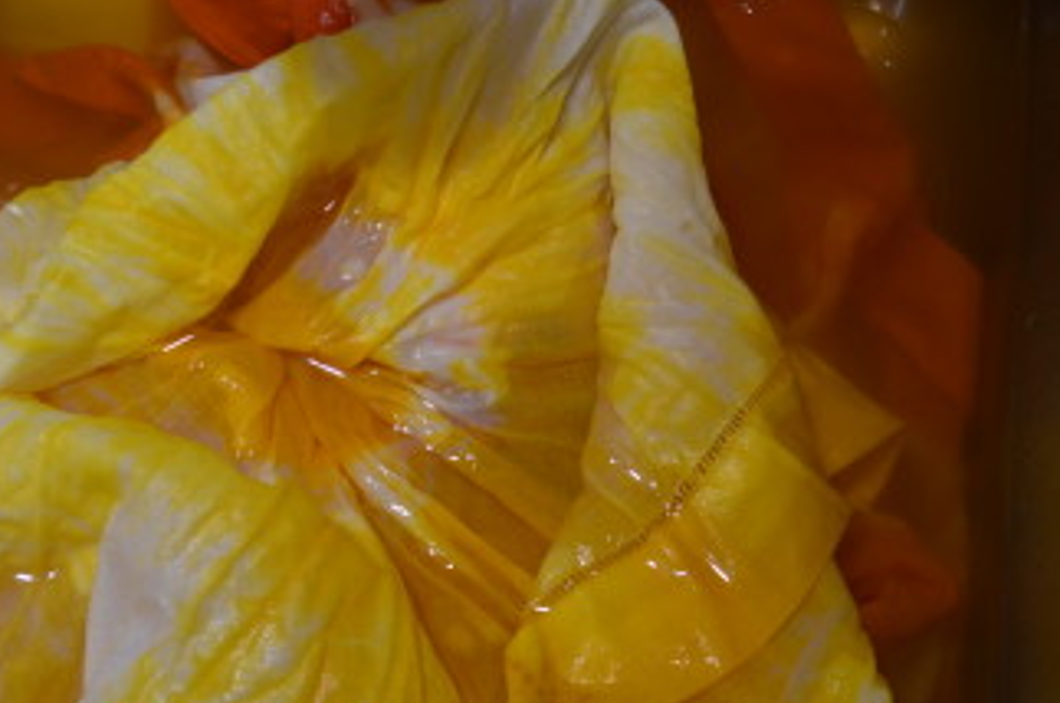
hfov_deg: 25.3
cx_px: 389
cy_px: 457
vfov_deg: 17.0
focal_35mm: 80
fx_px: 2351
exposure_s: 1/50
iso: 800
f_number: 5
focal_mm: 38
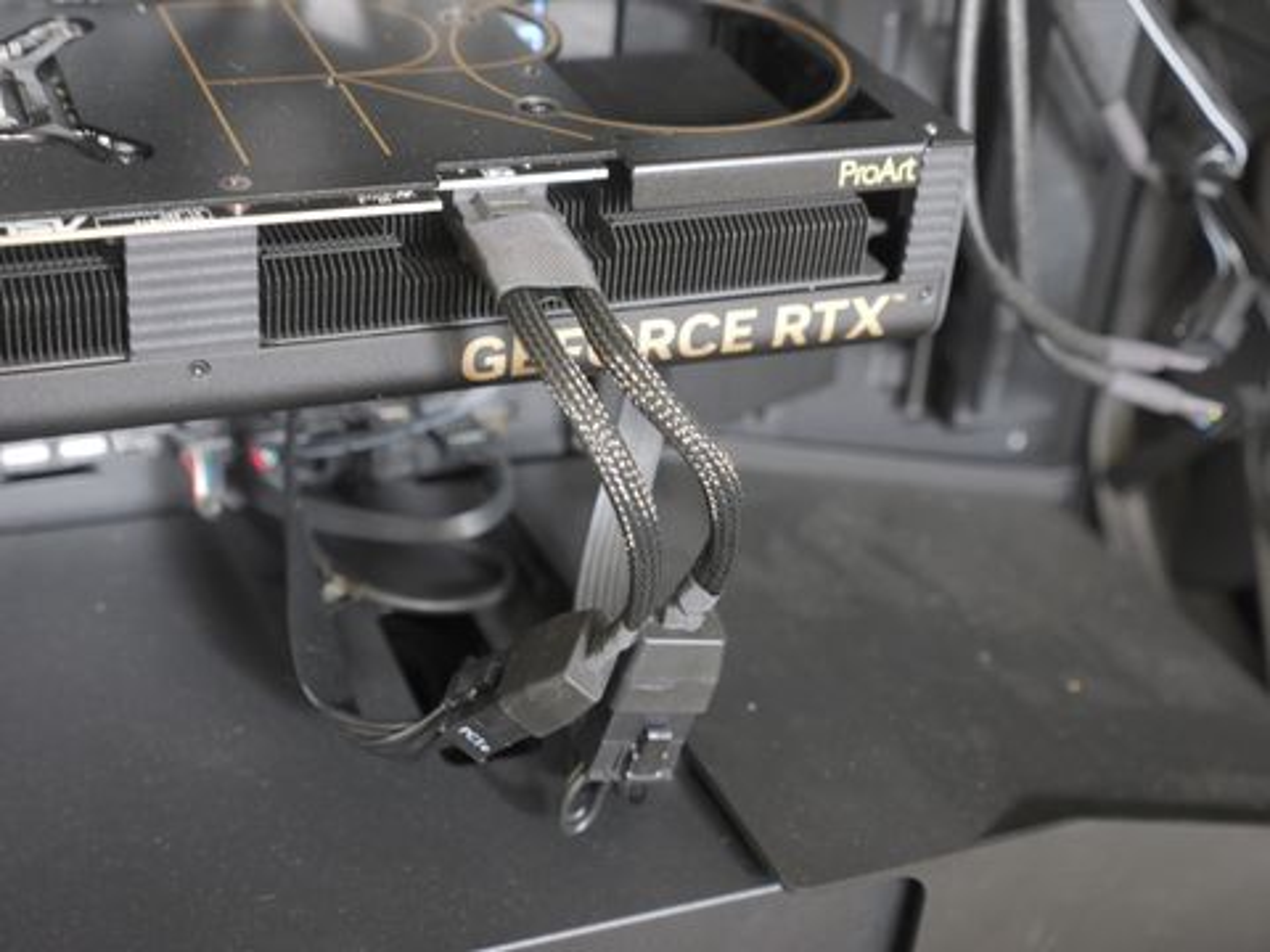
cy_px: 476
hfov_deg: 34.3
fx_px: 2055
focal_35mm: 56
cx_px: 635
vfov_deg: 26.1
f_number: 3.5
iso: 1600
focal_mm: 28
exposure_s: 1/10
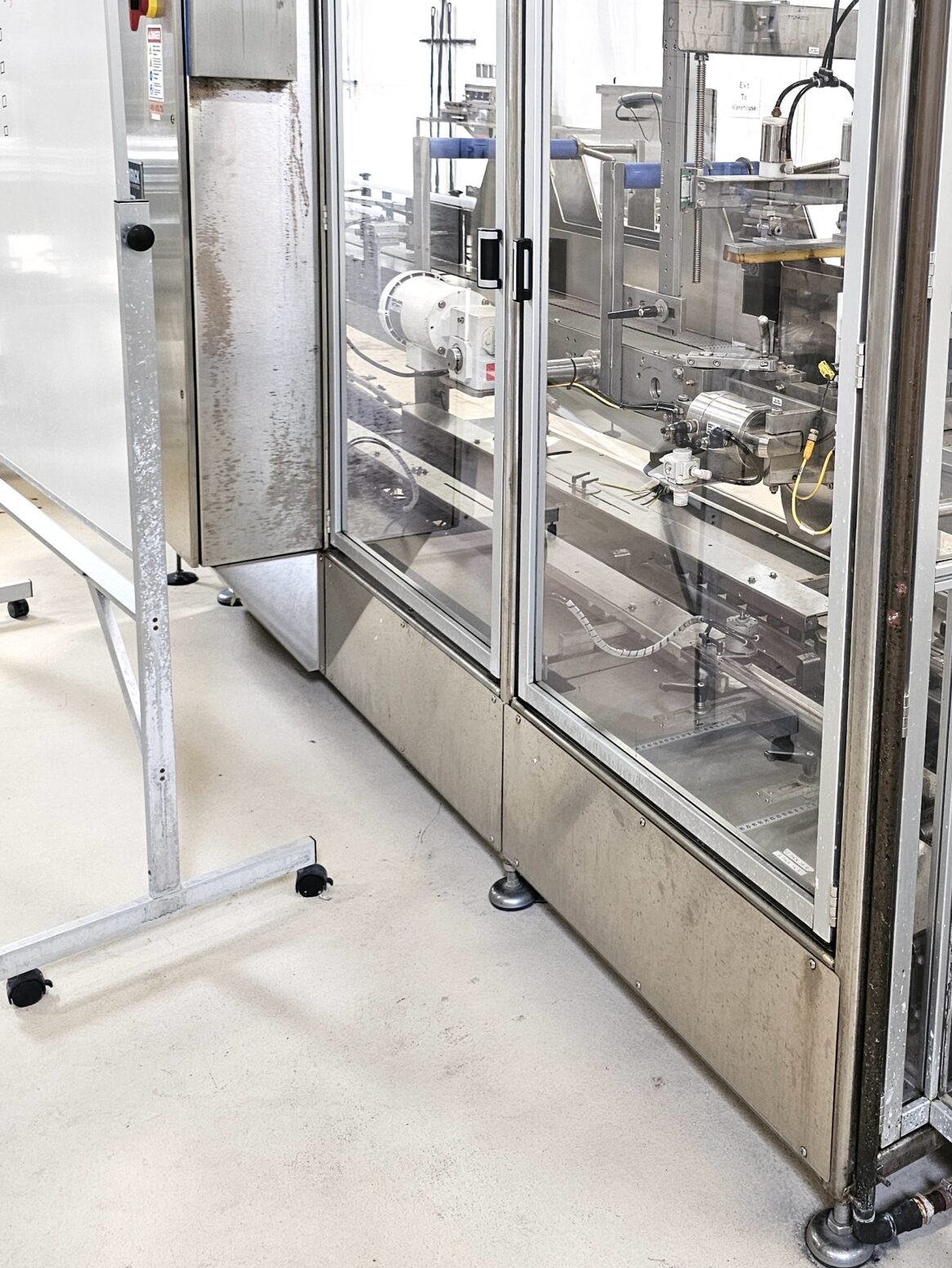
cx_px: 733
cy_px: 376
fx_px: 1393
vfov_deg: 47.8
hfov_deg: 36.7
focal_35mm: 38
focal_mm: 6.3
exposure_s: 1/120
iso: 250
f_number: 1.7
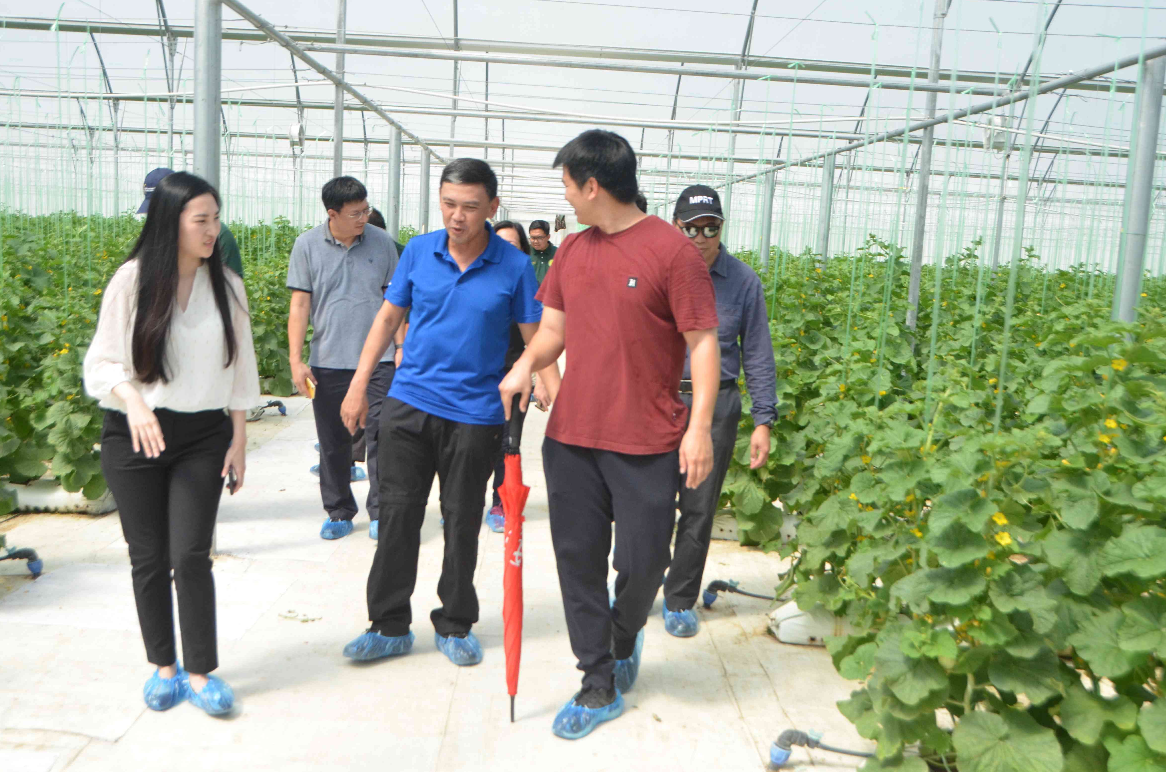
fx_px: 1228
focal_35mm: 38
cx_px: 578
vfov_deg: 34.9
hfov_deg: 50.8
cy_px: 374
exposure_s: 1/6400
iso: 1000
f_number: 5.6
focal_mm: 24
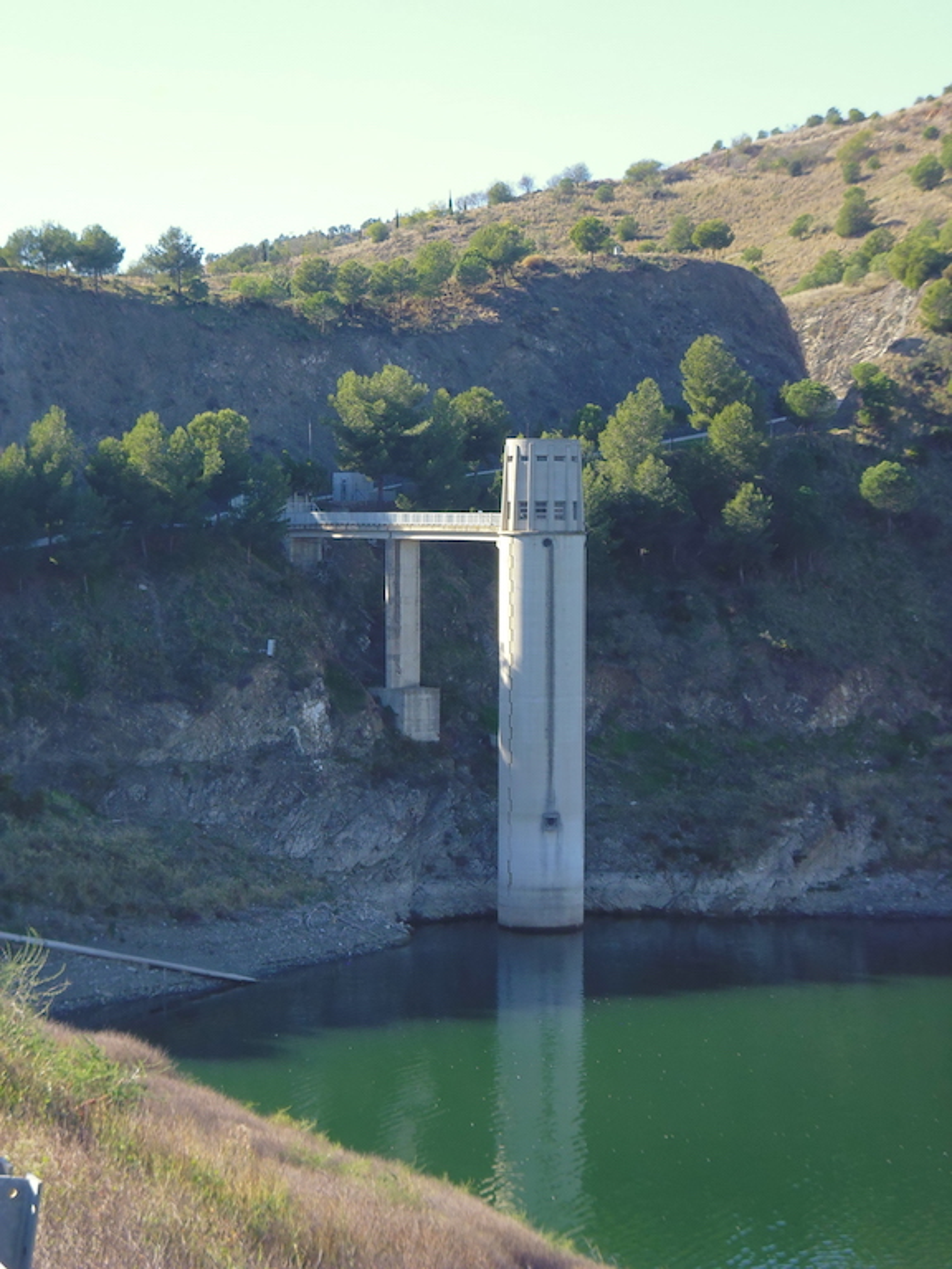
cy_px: 634
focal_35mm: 80
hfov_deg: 18.4
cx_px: 476
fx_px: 2934
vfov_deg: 24.4
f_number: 5.3
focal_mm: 14.3
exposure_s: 1/160
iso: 160
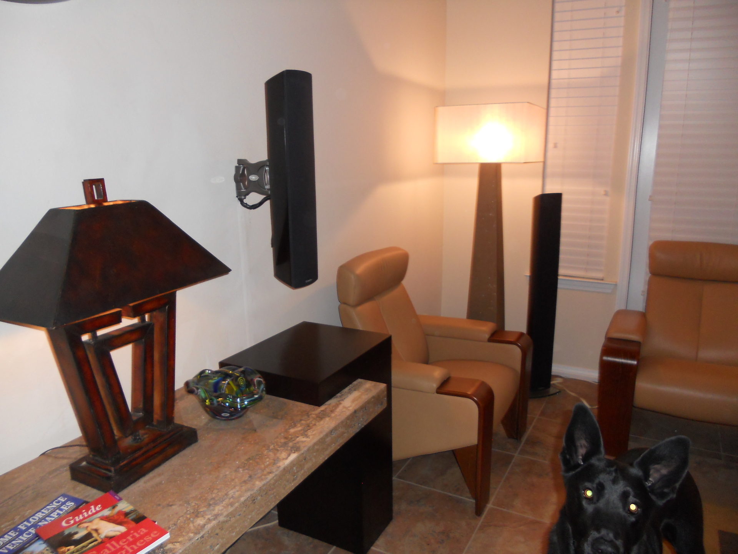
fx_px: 576
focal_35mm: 27
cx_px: 369
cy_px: 277
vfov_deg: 51.4
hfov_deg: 65.3
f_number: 3.2
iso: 200
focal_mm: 4.9
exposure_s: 1/25
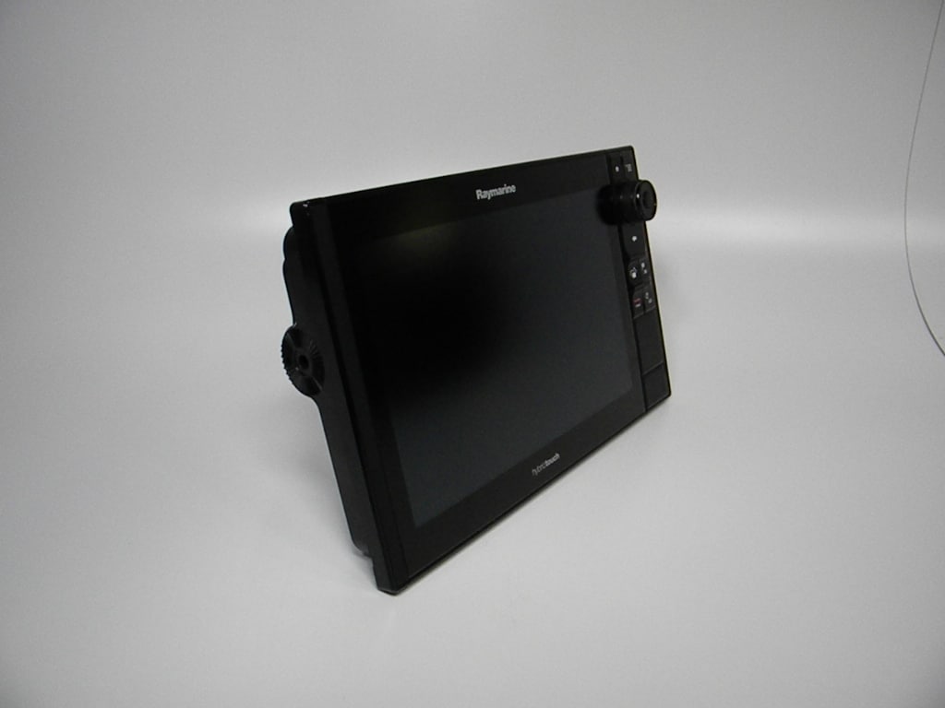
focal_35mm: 28
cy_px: 354
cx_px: 472
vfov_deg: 49.7
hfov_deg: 63.4
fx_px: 764
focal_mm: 5
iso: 720
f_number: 3.5
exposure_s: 1/910
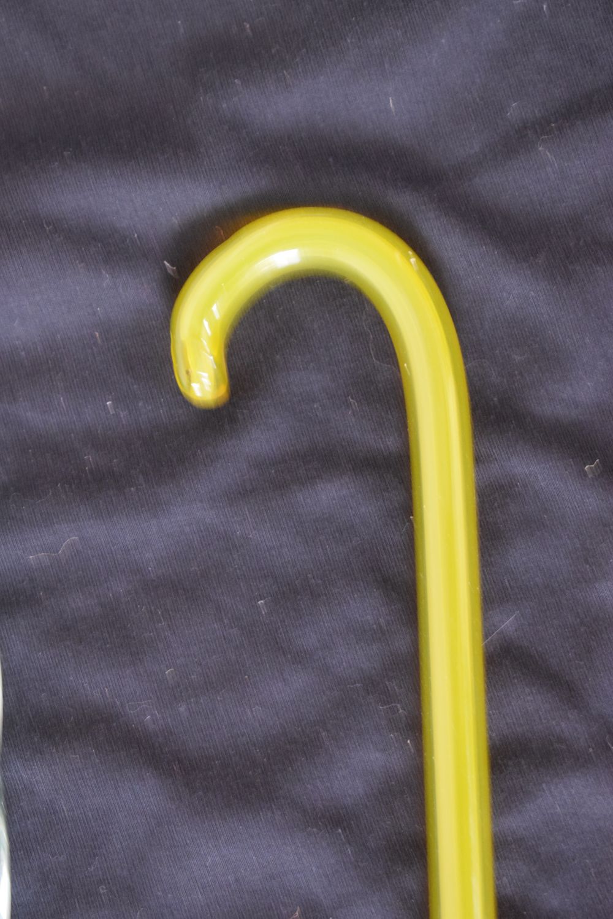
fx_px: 2107
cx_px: 306
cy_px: 460
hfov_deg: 16.6
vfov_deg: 24.6
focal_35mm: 82
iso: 3200
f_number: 5.6
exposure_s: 1/15
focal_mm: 55
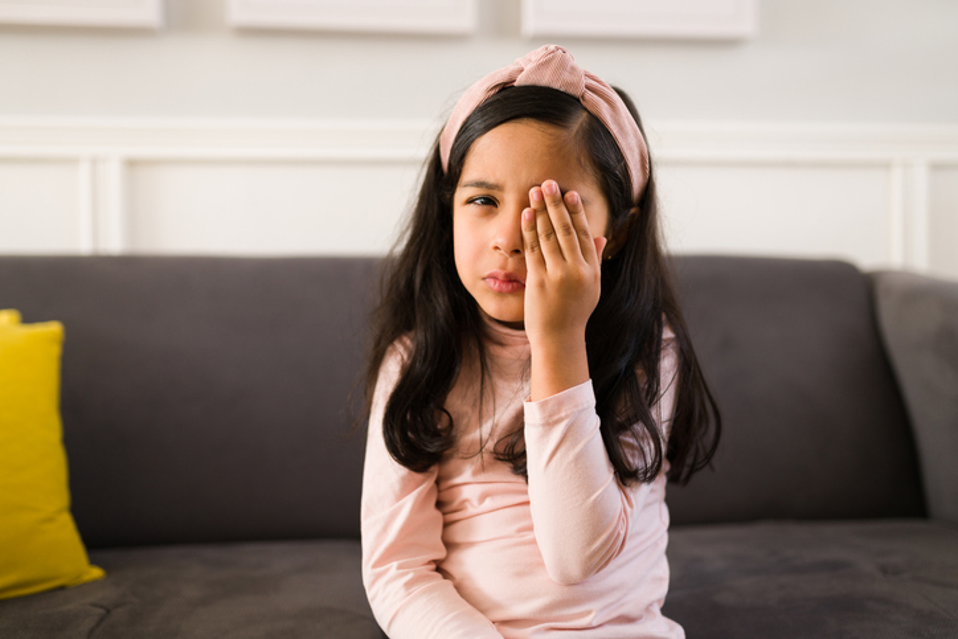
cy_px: 320
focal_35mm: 35
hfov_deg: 54.4
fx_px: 932
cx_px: 479
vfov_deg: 37.9
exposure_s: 1/160
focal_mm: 35
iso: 400
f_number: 1.8
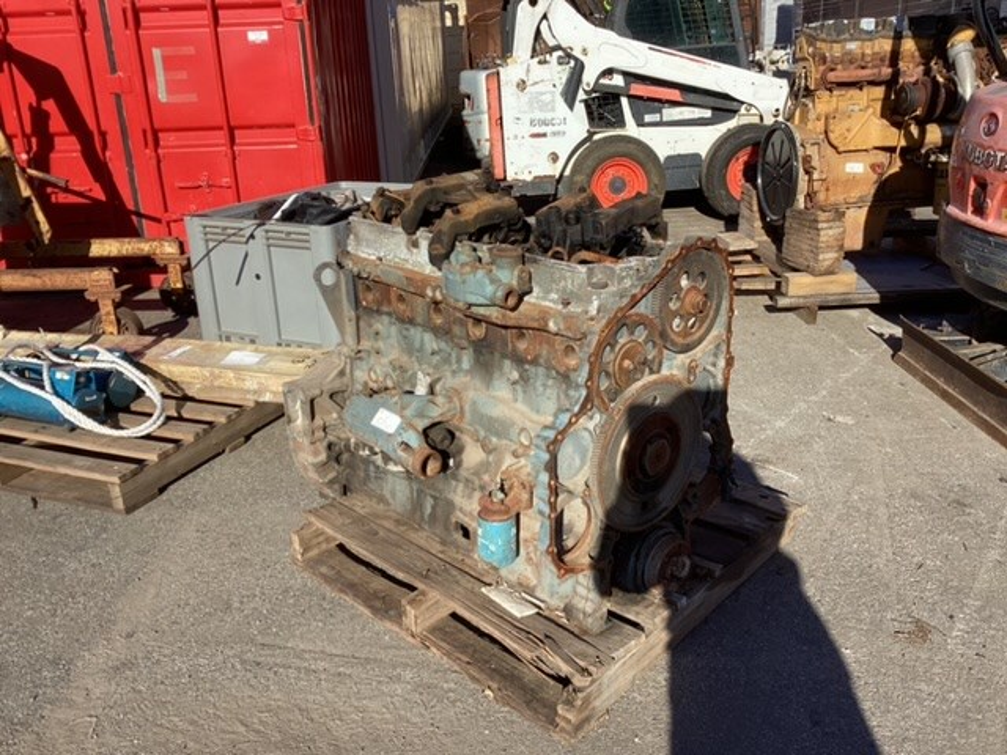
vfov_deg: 45.4
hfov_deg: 58.4
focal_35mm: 31
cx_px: 504
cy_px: 378
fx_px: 902
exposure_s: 1/1045
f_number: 2.4
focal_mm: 3.3
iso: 25
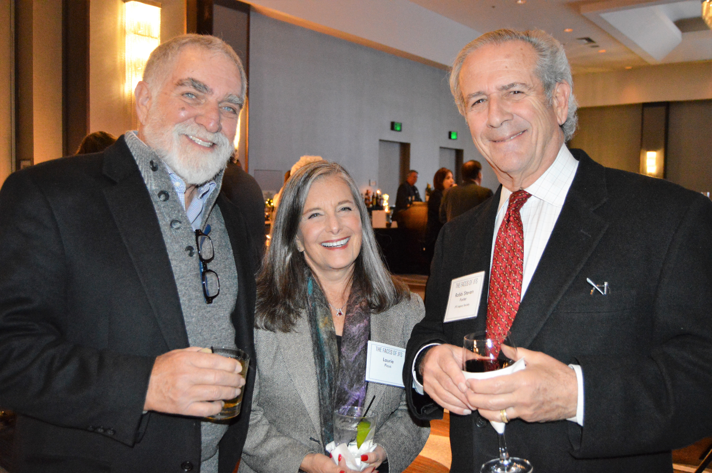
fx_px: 563
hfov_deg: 64.6
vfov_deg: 45.6
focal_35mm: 28
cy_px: 236
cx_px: 356
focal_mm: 19
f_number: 3.5
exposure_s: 1/60
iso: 3200
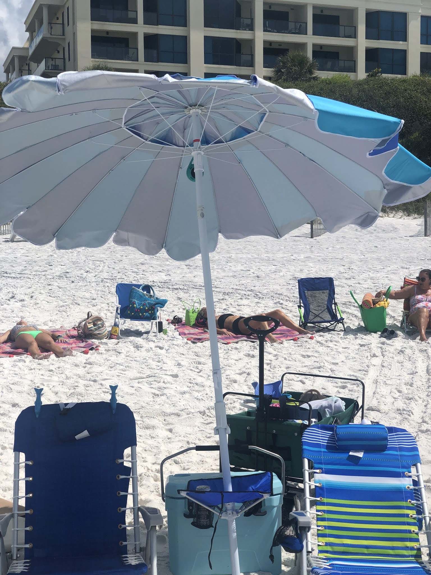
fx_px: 863
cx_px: 216
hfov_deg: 28.0
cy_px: 288
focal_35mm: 52
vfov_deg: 36.8
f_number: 2.4
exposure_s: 1/3472
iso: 16
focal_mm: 6
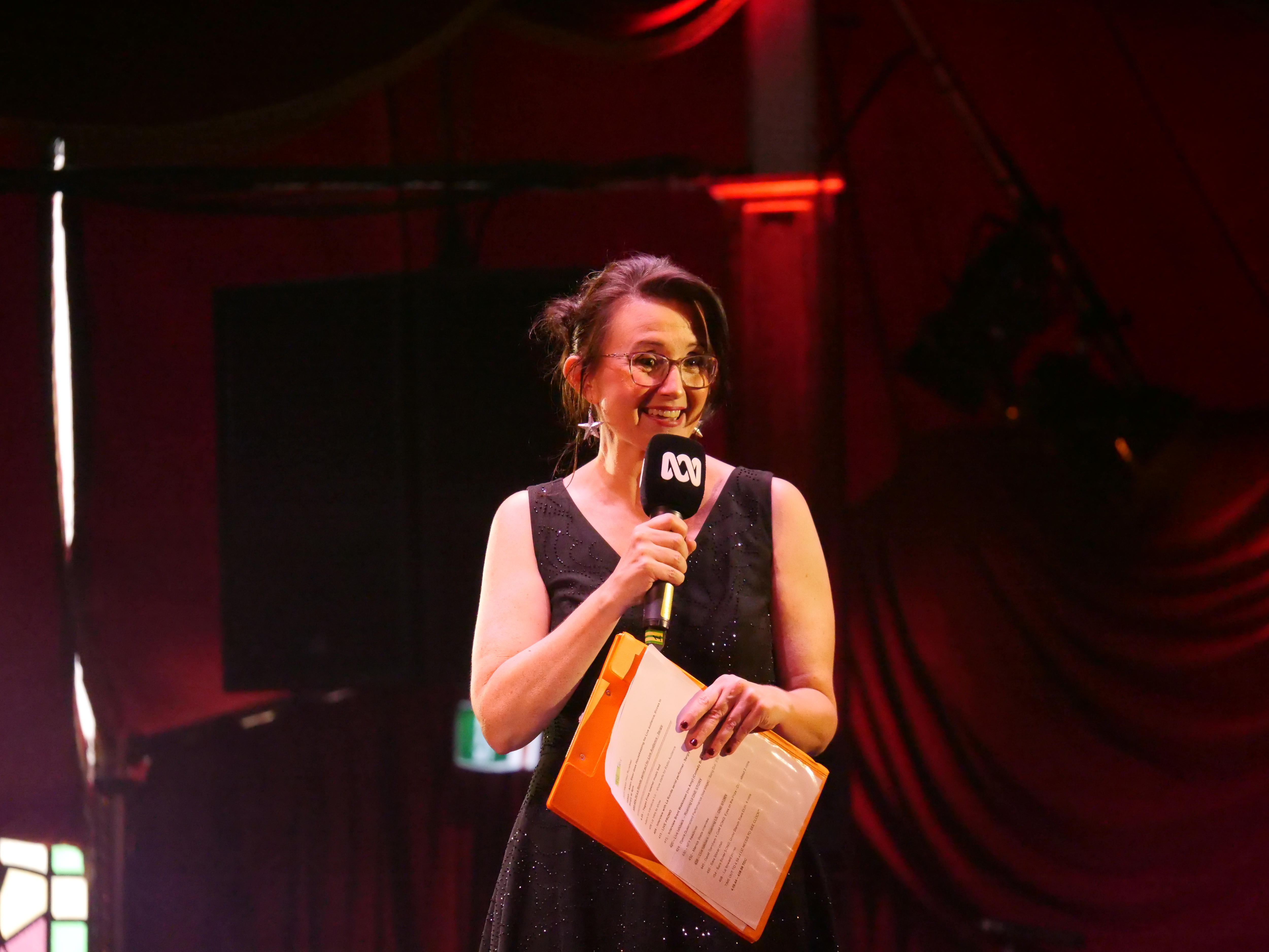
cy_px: 476
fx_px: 6232
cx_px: 634
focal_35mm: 170
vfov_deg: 8.7
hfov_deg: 11.6
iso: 6400
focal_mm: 85
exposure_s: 1/800
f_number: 3.2
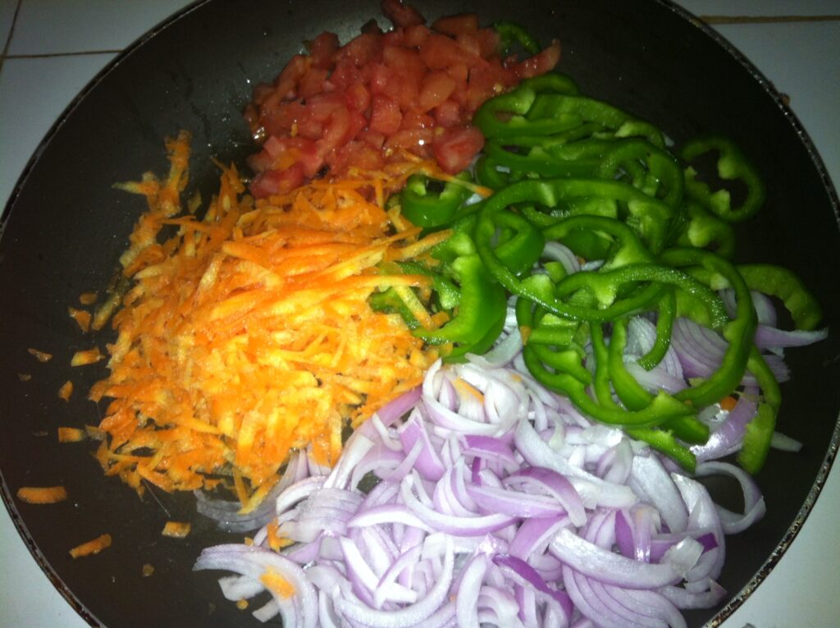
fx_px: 848
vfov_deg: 40.6
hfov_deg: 52.7
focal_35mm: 35
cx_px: 420
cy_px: 314
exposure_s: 1/27
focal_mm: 3.85
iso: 80
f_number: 2.8
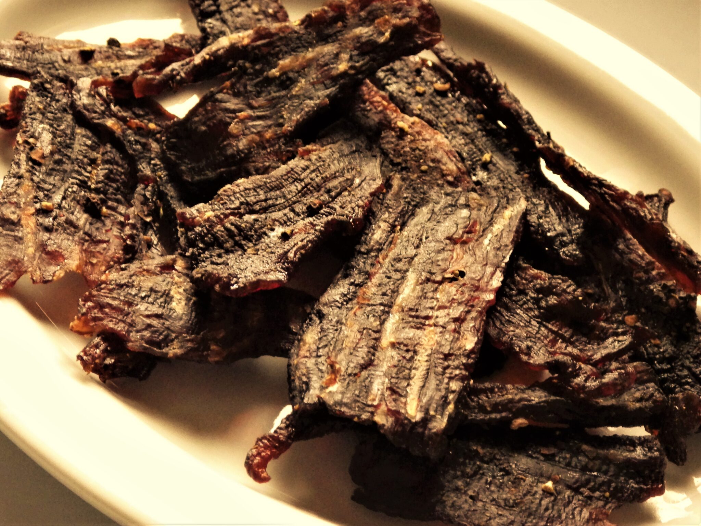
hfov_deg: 32.7
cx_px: 350
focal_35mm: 59
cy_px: 263
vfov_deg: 24.8
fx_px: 1195
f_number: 4
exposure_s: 1/30
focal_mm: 10.7
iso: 800
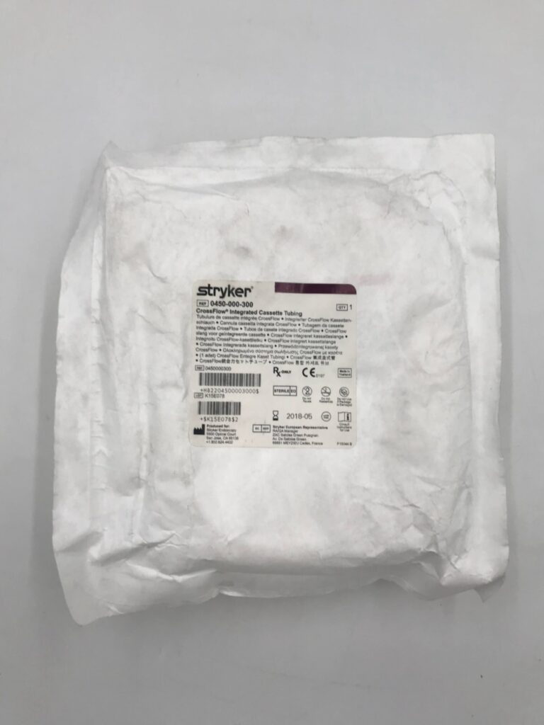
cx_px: 272
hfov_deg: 49.7
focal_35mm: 28
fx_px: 587
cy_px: 362
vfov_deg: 63.4
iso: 25
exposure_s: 1/60
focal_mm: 3.99
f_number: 1.8
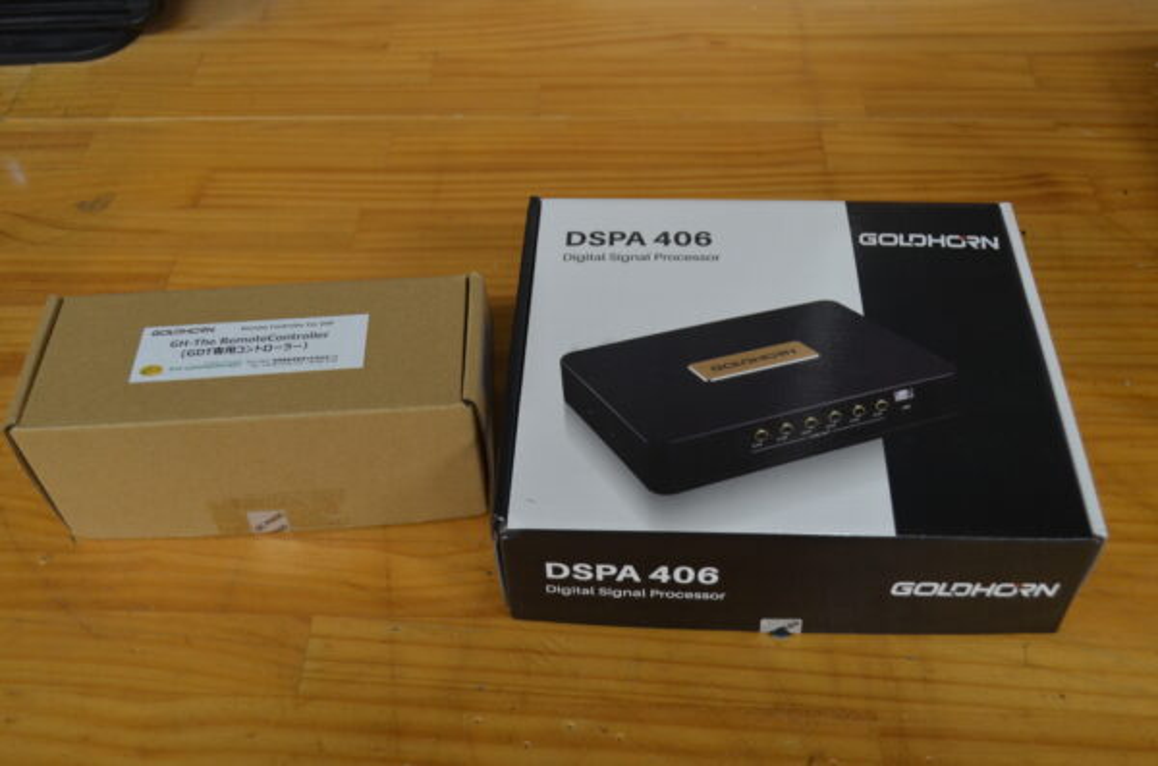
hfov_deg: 53.2
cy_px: 383
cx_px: 579
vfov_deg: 36.7
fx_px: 1155
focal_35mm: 36
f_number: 4
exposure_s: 1/40
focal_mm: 24
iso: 800
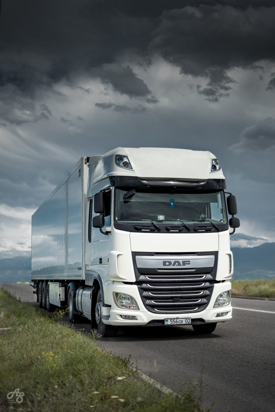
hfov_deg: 27.0
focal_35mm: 50
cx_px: 138
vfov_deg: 39.6
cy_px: 206
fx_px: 573
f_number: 1.8
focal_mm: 50
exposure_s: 1/1600
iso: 100
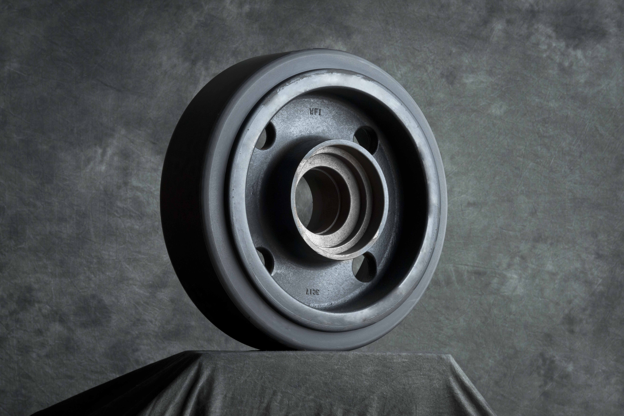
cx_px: 312
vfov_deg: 8.3
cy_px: 208
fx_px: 2861
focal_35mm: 165
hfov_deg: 12.4
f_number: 20
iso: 1600
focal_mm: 165
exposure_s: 1/15
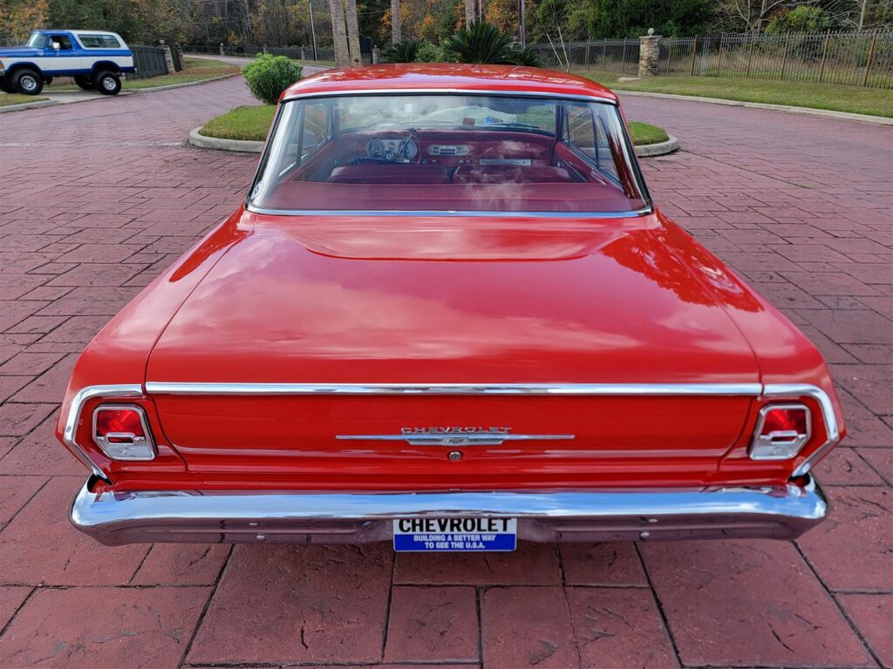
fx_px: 619
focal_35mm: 24
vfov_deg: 56.8
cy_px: 334
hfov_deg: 71.6
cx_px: 446
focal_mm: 6.7
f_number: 1.8
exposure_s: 1/217
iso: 16
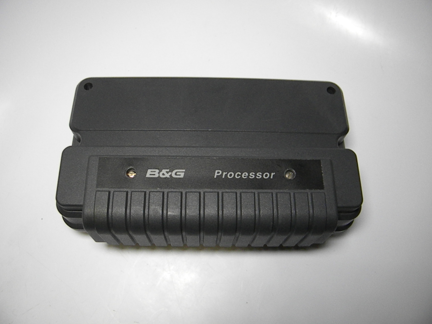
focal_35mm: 28
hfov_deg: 63.4
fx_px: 349
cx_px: 216
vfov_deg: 49.7
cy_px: 162
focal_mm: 5
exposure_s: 1/504
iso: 720
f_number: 3.5
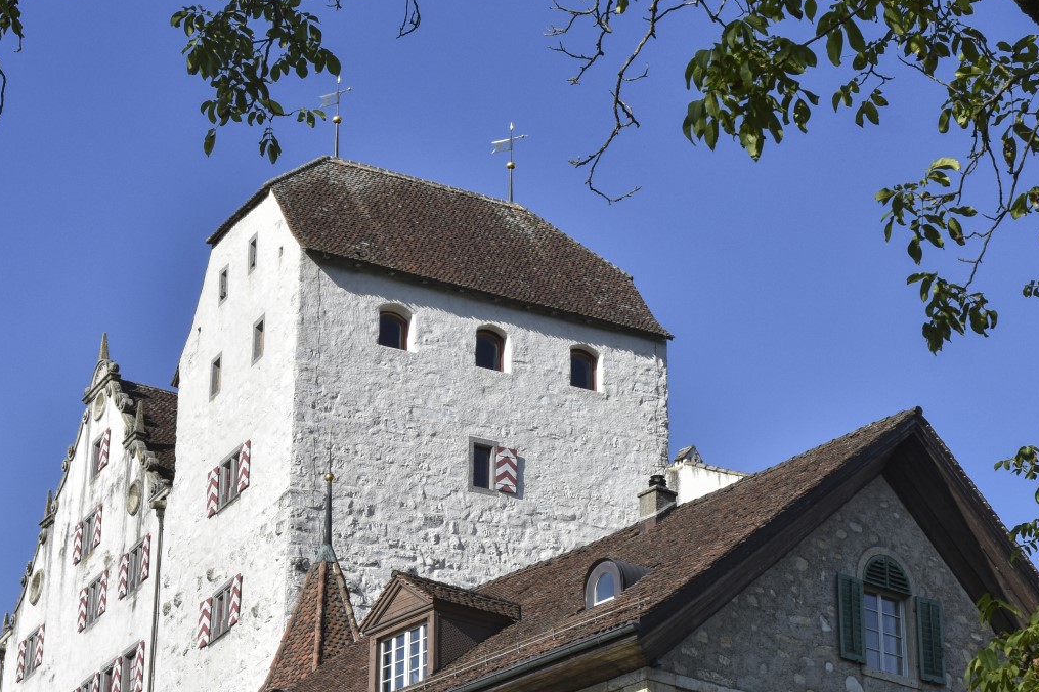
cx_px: 611
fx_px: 2625
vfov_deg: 15.0
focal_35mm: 91
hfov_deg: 22.4
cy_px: 459
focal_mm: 38
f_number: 10
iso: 200
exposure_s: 1/400
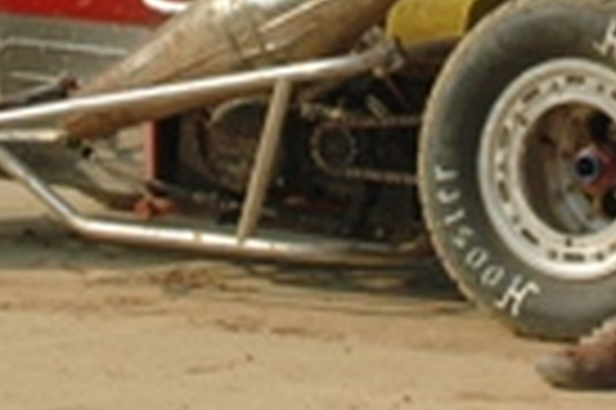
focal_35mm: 225
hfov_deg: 9.1
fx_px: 3845
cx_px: 474
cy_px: -442
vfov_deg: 5.9
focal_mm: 34
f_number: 13
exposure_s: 1/640
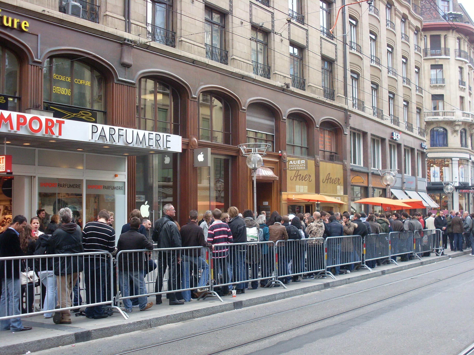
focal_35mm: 49
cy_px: 178
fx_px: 671
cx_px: 237
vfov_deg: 29.7
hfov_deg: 38.9
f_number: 3.5
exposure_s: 1/90
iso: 100
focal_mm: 8.1
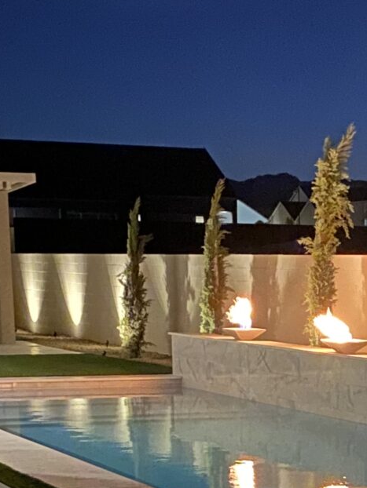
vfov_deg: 17.3
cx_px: 384
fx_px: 1512
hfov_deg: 13.6
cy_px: 621
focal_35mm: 107
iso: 1250
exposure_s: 1/15
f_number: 1.8
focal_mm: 4.25
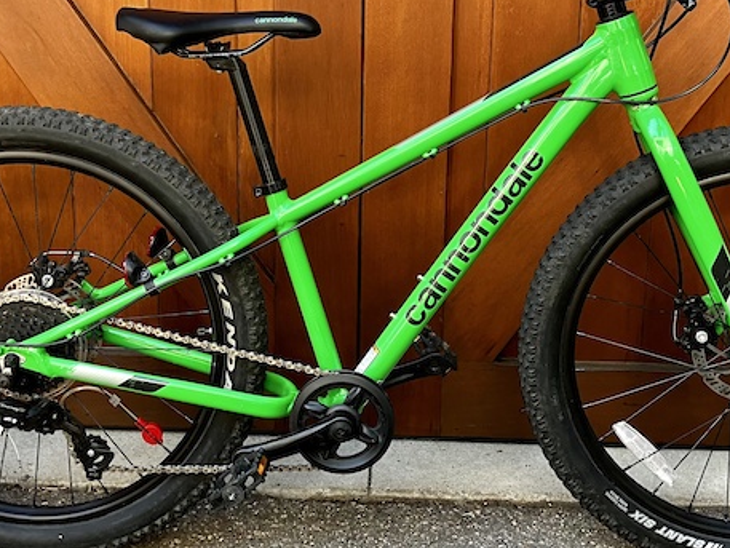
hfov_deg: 38.9
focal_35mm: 49
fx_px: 1034
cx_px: 390
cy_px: 187
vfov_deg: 29.5
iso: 80
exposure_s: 1/96
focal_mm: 3.99
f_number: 1.8
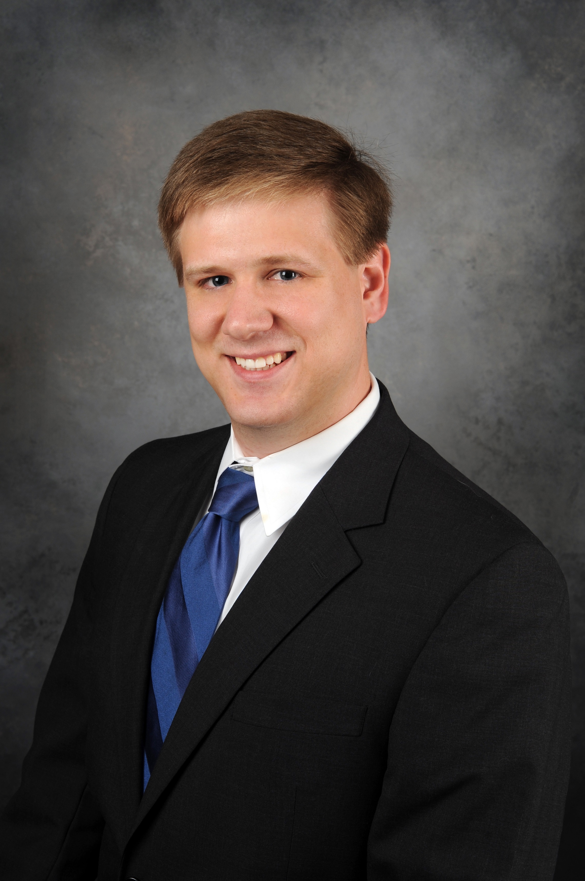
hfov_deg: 26.9
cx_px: 292
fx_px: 1222
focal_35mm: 50
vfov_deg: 39.6
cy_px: 440
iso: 160
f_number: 10
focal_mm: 50
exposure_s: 1/125
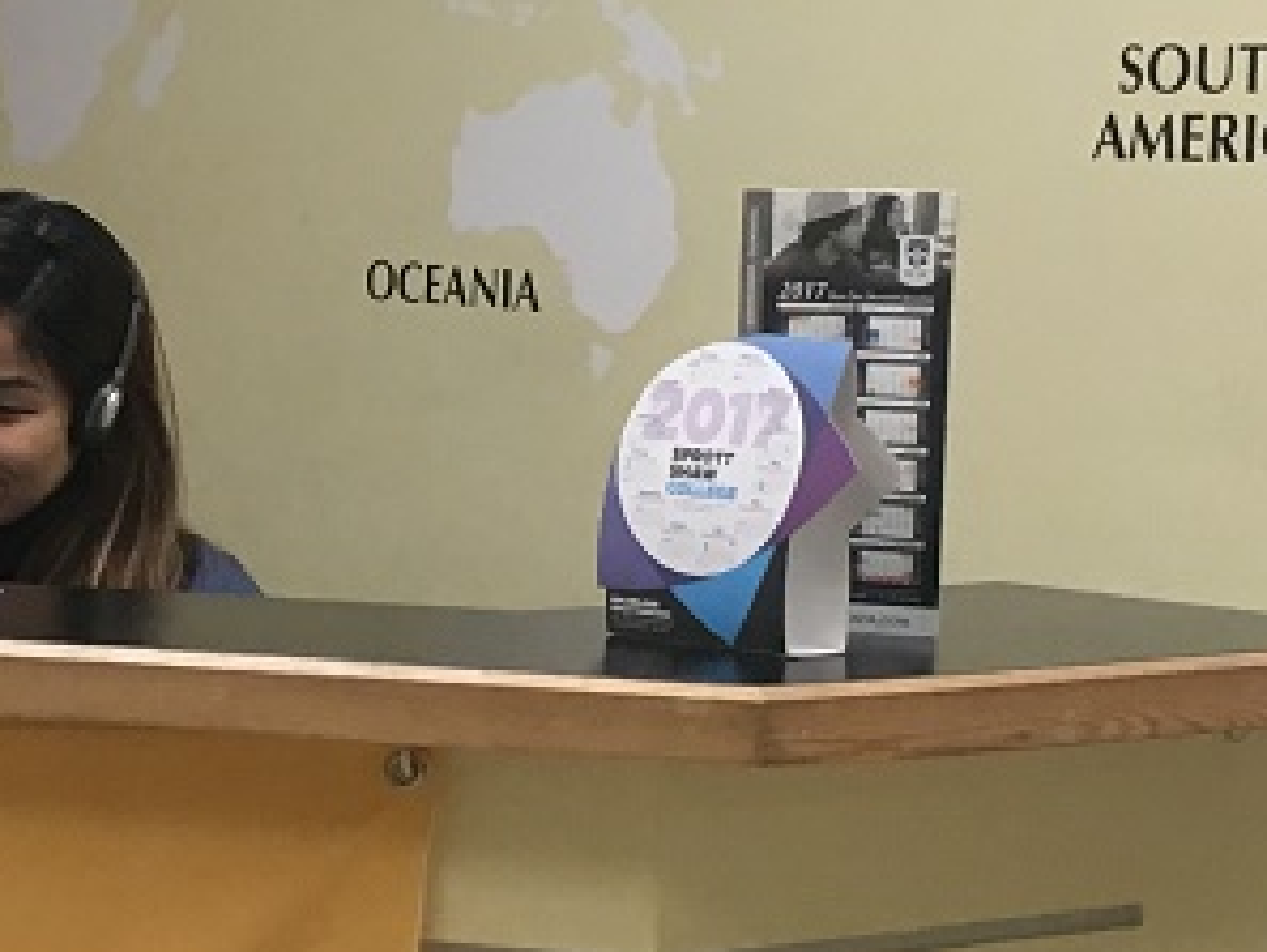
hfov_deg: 15.0
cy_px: 638
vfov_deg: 11.7
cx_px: -247
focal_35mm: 127
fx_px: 4650
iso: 80
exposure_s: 1/30
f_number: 2.2
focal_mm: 4.15
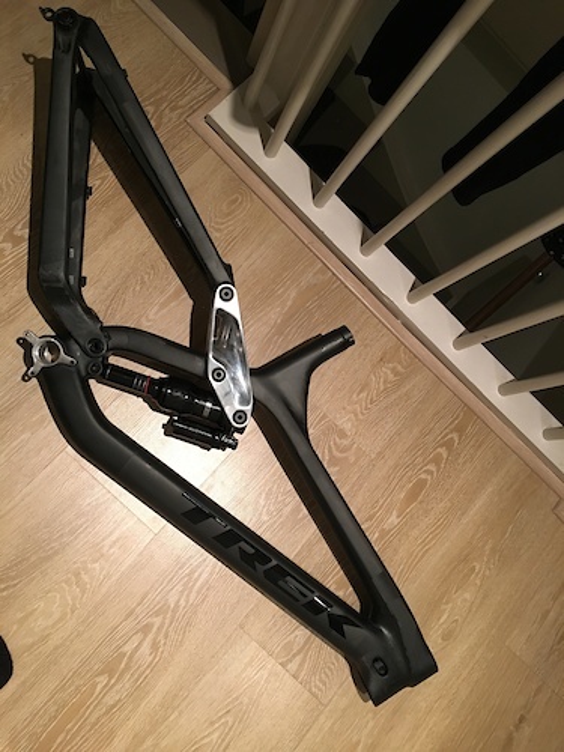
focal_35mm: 29
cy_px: 376
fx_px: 630
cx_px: 282
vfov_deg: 61.7
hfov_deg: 48.2
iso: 200
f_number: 2.2
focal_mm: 4.15
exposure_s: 1/20
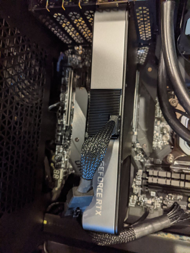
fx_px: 198
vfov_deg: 65.3
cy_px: 126
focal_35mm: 27
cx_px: 95
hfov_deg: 51.4
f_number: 1.8
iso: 765
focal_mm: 4.44
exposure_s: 1/40
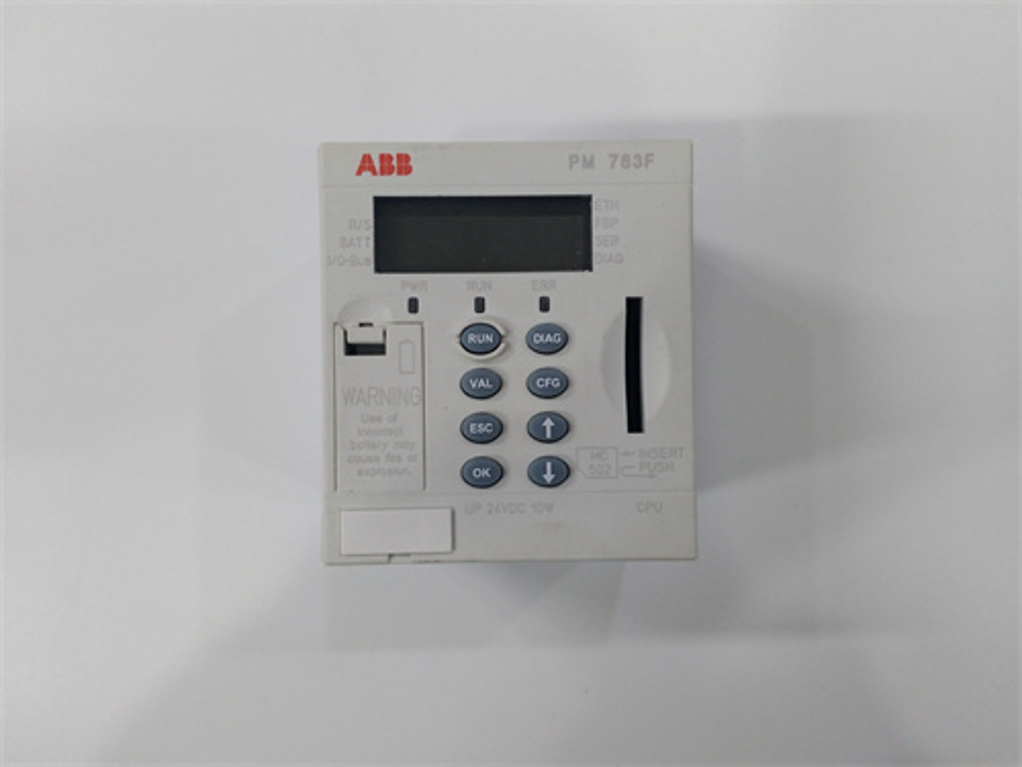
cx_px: 511
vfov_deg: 51.4
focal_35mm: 27
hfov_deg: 65.3
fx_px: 797
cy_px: 384
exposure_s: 1/33
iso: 167
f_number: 2
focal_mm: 3.79
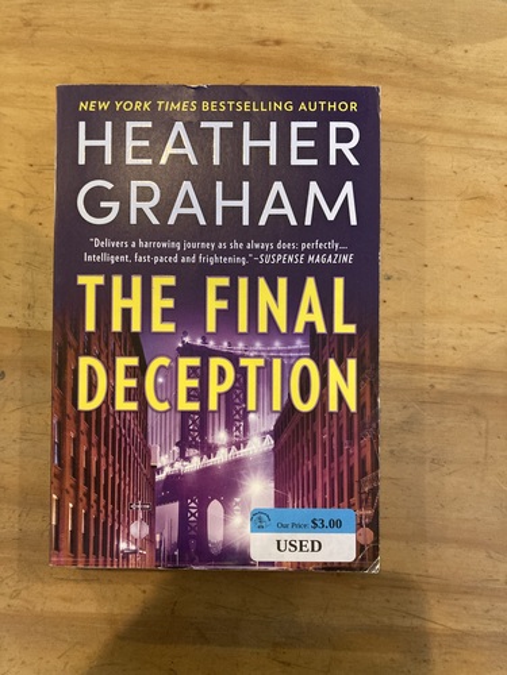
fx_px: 547
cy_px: 338
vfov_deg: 63.4
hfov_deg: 49.7
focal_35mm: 28
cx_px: 254
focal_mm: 3.99
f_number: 1.8
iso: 400
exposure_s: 1/40
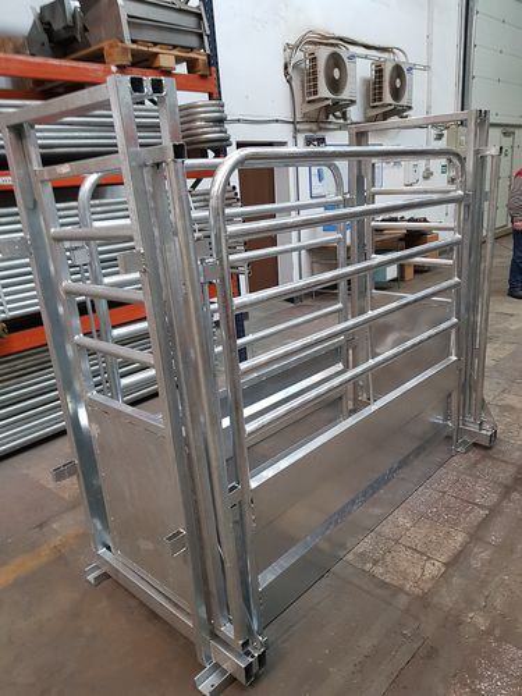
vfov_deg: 67.3
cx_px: 261
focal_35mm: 26
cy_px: 348
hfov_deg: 53.1
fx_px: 523
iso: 160
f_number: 1.7
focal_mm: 4.3
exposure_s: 1/33
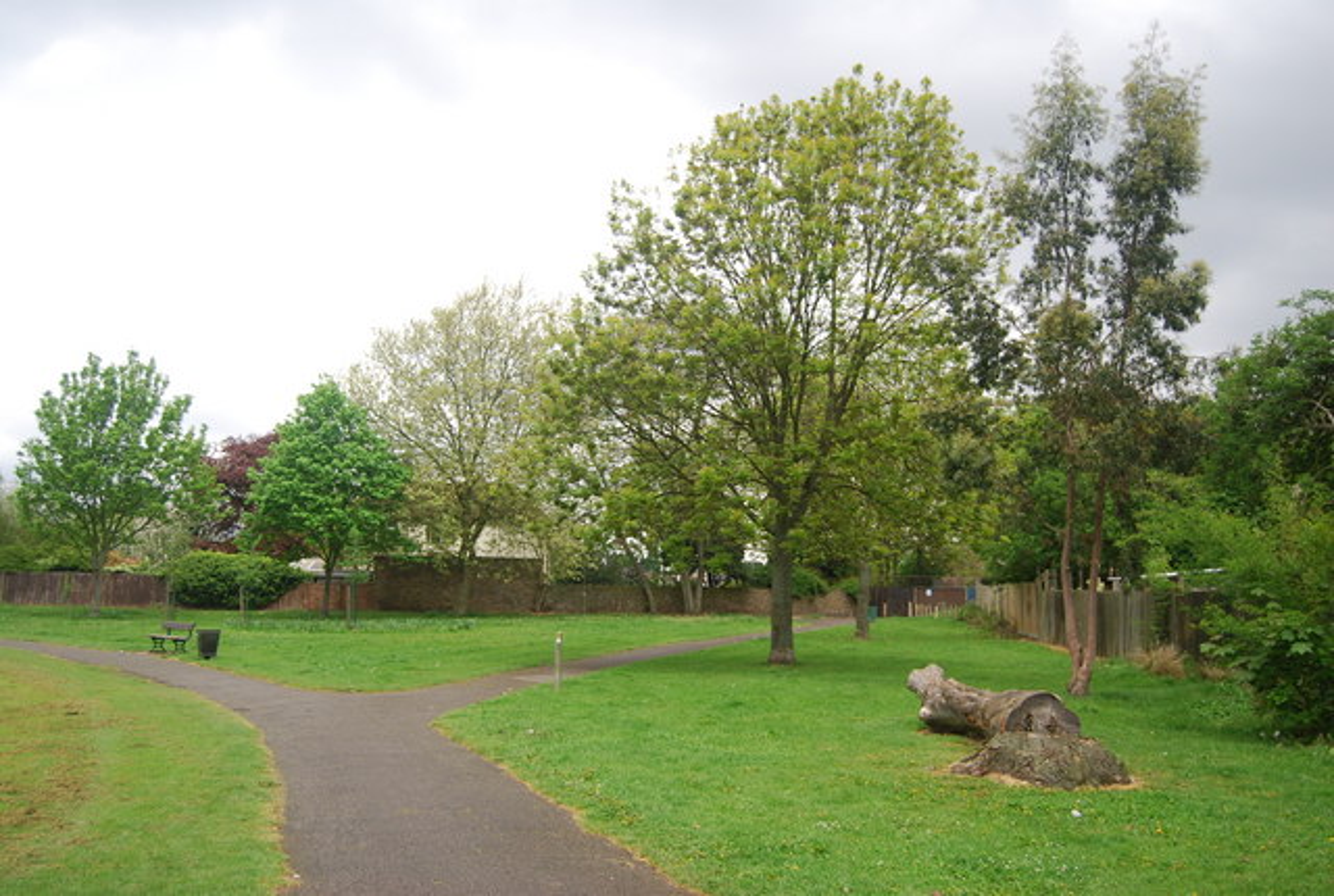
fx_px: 1281
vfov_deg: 38.6
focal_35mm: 34
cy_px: 448
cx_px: 667
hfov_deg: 55.0
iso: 200
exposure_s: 1/500
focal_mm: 23
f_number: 3.8
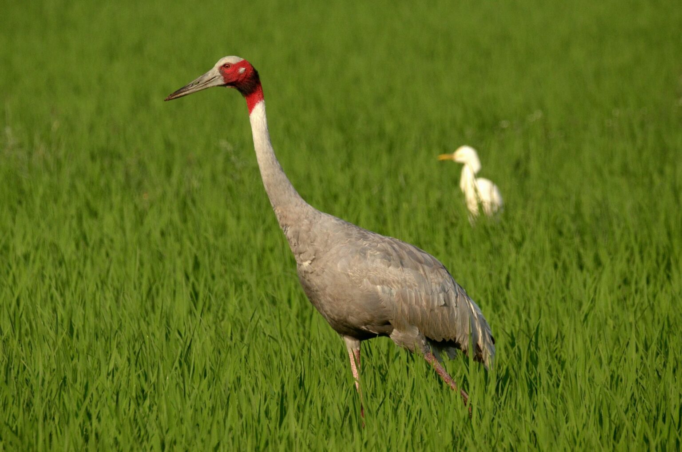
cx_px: 341
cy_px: 226
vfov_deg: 1.7
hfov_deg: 2.5
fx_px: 15595
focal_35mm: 825
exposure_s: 1/3200
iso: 1250
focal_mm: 550
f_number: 9
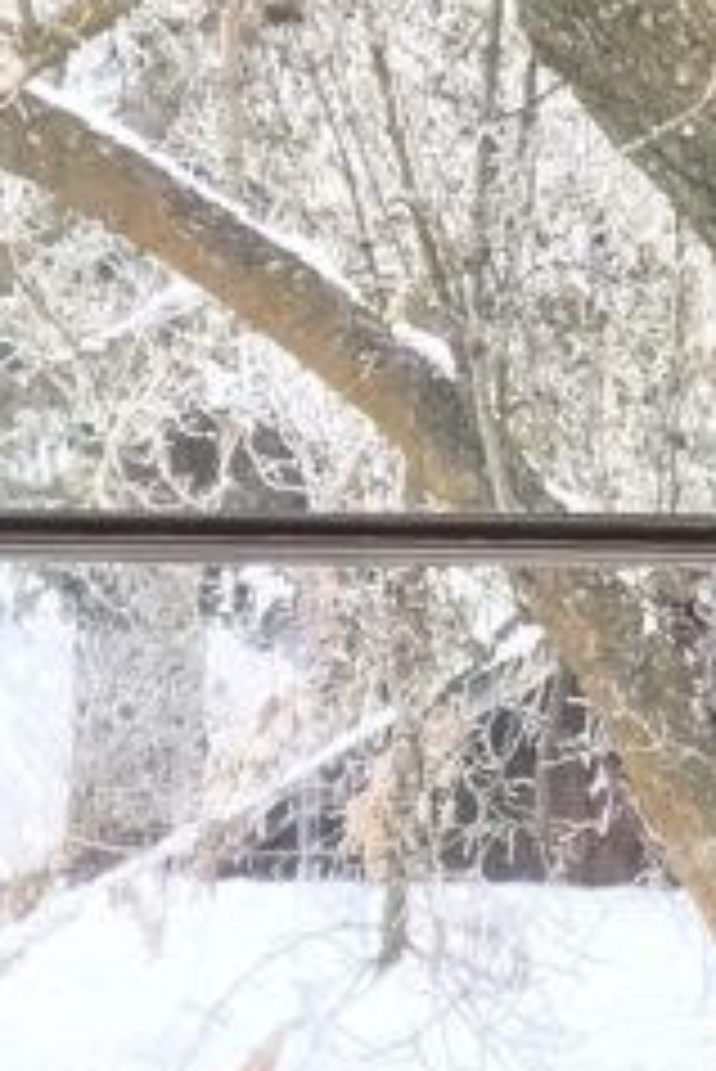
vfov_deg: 10.7
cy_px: 1318
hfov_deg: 6.8
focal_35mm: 188
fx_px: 5600
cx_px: 1927
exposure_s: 1/120
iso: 25
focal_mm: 3.99
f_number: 1.8
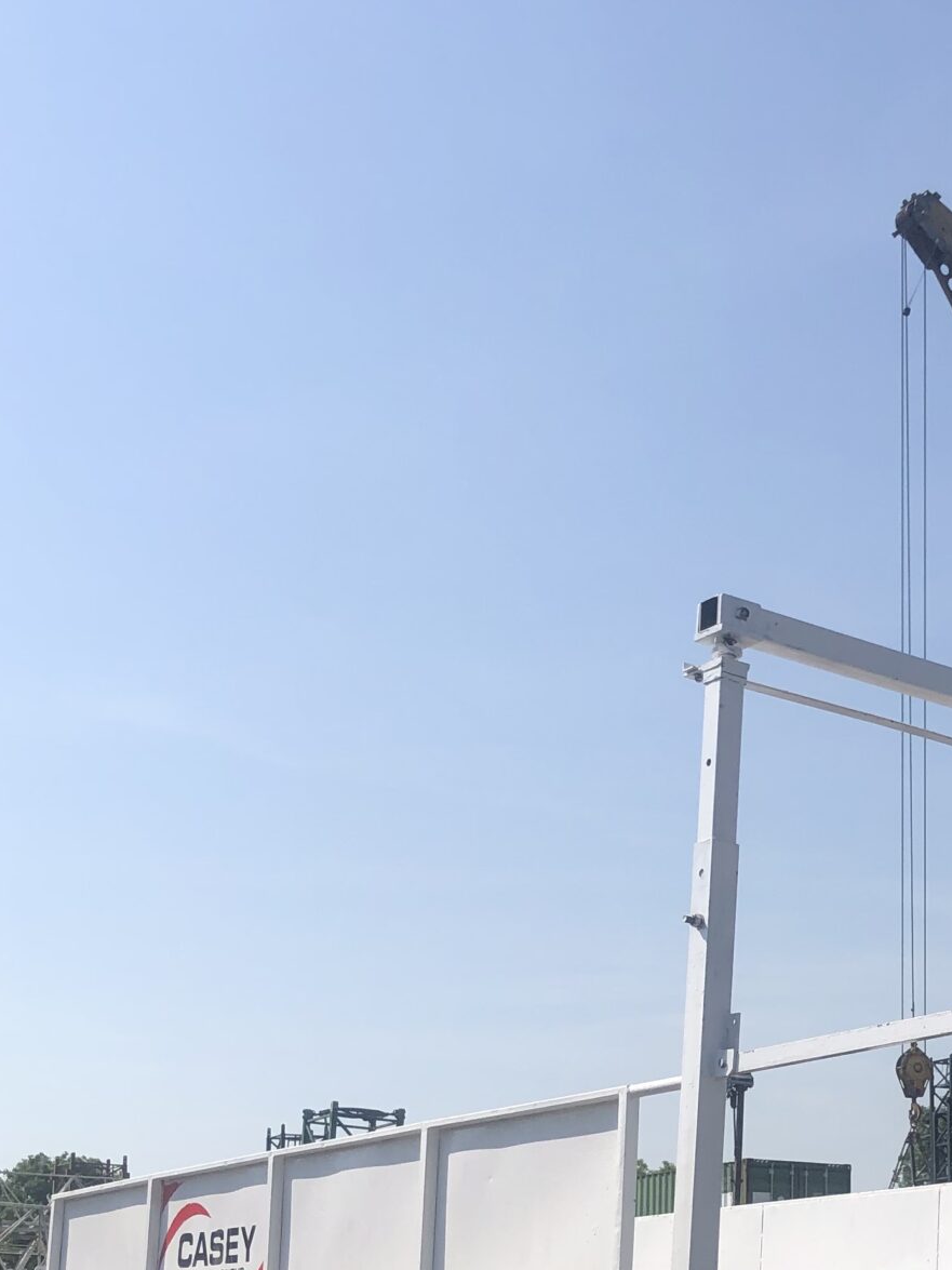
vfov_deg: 30.7
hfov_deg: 23.4
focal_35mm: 61
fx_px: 2237
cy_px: 1071
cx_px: 859
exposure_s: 1/3690
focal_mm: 4
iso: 25
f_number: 1.8
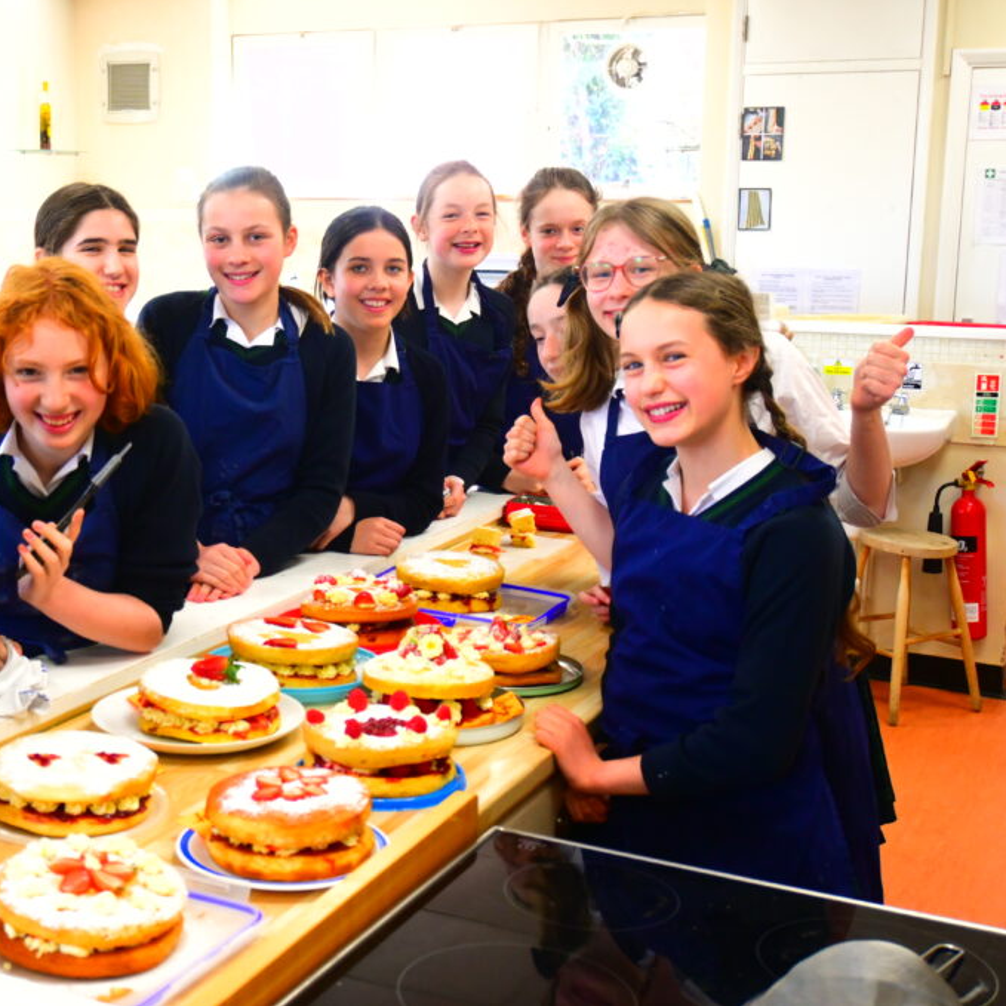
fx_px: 1644
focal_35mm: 50
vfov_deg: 34.0
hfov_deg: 33.4
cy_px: 502
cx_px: 252
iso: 1250
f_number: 4.5
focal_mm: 26
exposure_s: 1/125
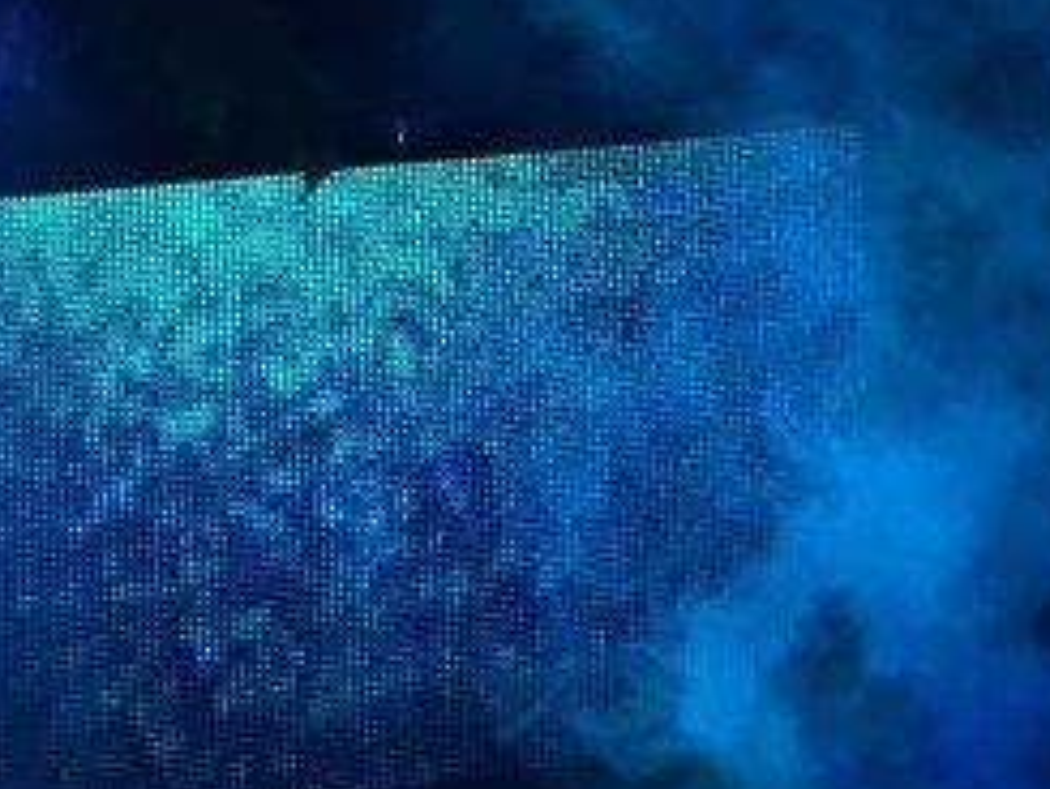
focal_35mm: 148
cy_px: -710
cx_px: 2006
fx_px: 4491
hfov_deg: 12.1
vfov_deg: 9.5
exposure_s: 1/30
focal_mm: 4.15
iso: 40
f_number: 2.2
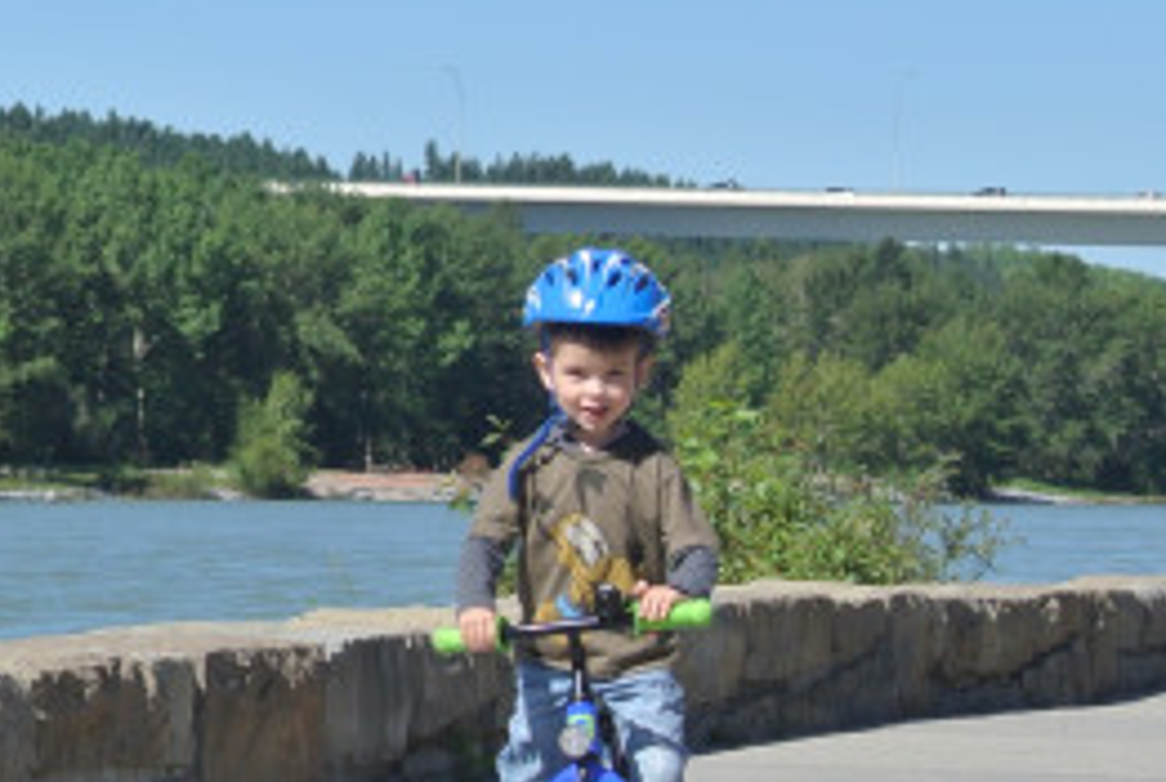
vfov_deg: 5.6
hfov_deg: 8.2
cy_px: 597
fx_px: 8046
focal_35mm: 248
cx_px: -219
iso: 100
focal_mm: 30
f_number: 5.6
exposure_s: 1/500
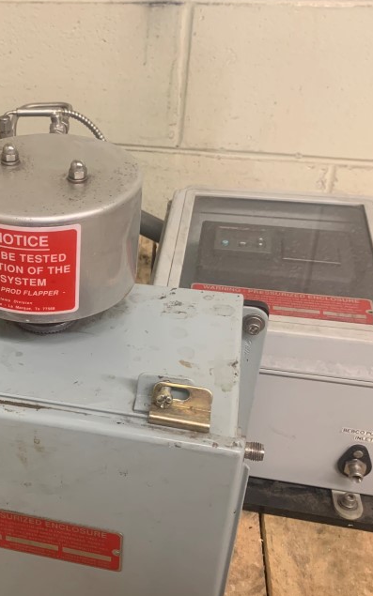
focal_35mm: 44
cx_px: -1
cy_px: 334
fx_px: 715
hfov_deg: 27.5
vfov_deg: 45.2
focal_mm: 4.25
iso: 320
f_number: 1.8
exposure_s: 1/60
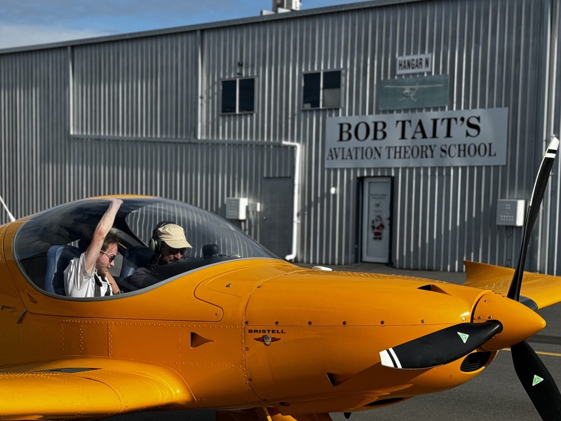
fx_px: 1215
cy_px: 294
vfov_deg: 19.5
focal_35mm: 75
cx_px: 169
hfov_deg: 25.8
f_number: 1.78
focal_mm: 6.86
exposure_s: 1/6410
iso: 64
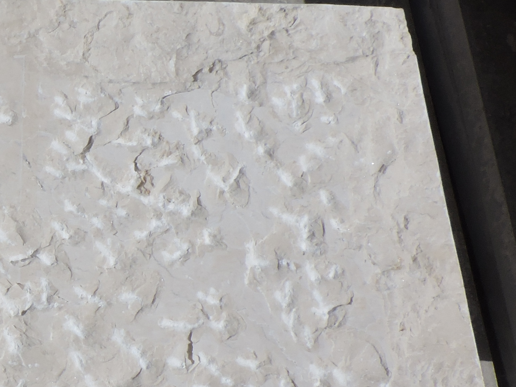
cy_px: 263
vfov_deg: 14.9
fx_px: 1476
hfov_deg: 18.0
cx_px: -229
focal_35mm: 99
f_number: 5.6
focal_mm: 5.9
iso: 100
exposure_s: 1/1600
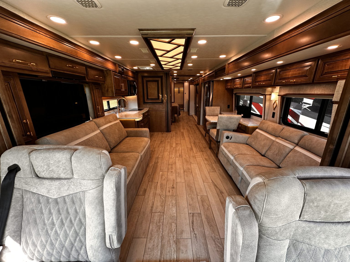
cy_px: 131
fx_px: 142
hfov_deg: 102.1
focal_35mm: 14
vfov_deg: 85.7
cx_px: 175
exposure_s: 1/99
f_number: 2.2
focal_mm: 2.22
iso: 125
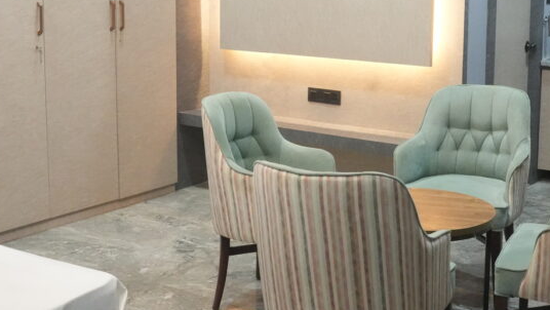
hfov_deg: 37.0
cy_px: 72
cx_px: 349
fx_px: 817
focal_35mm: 56
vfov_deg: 21.3
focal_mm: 28
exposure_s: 1/200
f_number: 5.6
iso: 12800
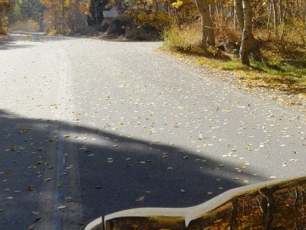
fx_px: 575
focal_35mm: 65
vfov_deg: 21.7
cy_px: -4
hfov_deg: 28.8
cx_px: 266
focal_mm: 6
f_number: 2.8
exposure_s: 1/1000
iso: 80
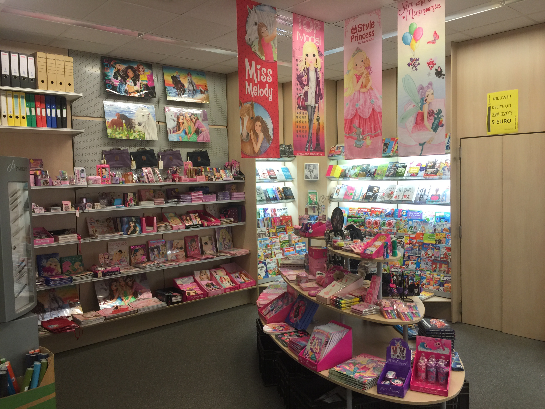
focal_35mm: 29
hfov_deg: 61.7
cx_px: 272
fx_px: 457
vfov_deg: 48.2
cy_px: 204
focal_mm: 4.15
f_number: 2.2
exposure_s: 1/33
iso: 40
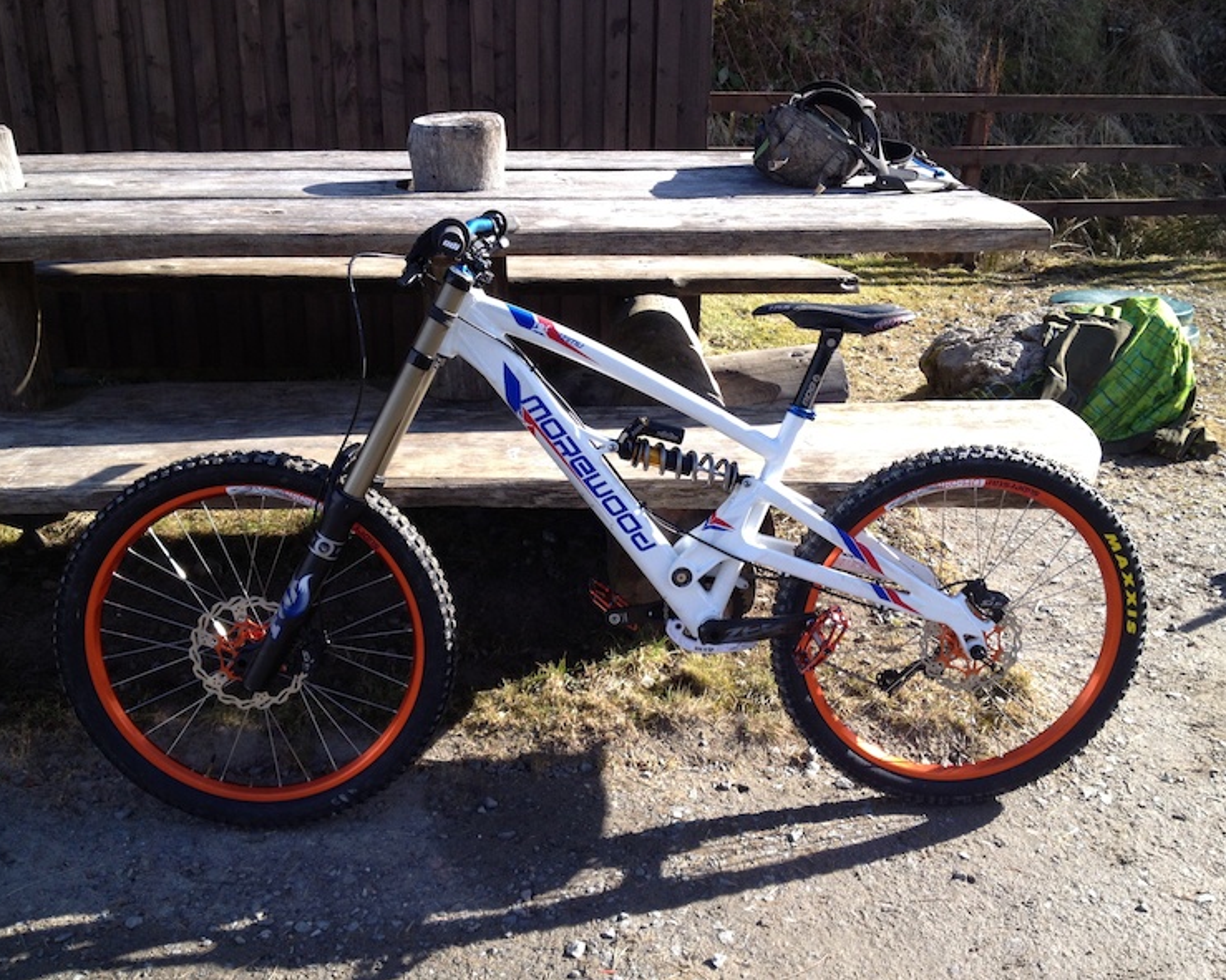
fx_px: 1342
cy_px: 489
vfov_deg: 40.1
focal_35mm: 37
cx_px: 622
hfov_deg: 49.1
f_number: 2.4
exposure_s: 1/690
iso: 64
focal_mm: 4.28
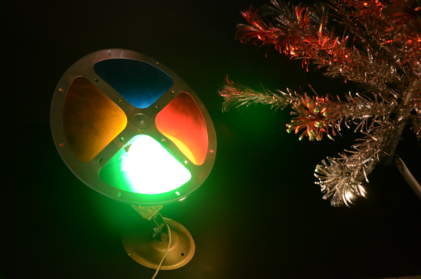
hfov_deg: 49.6
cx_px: 210
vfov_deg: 34.1
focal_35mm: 39
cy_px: 140
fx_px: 455
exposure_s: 1/60
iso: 1250
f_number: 4.5
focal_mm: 26
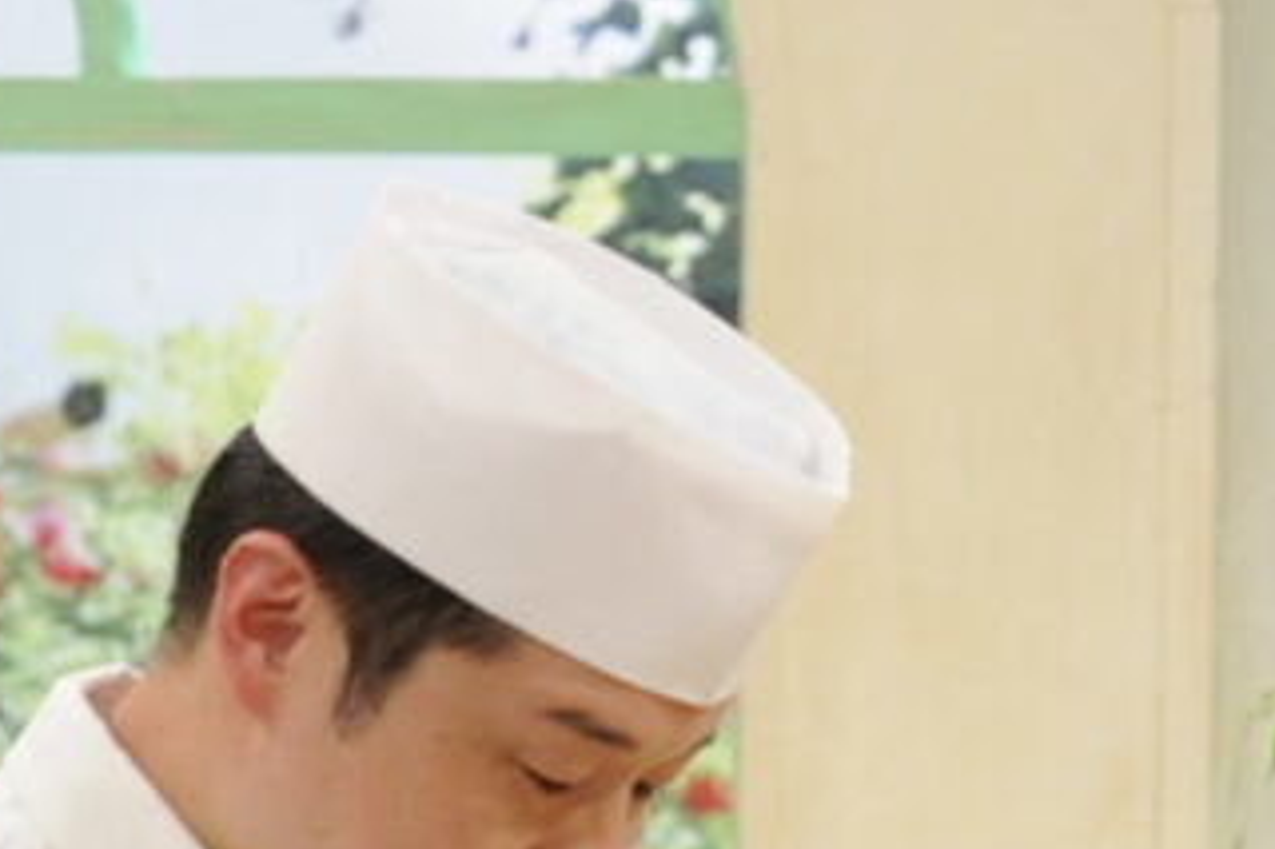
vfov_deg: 3.5
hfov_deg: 5.2
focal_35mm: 393
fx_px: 13911
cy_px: 1104
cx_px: 1853
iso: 1600
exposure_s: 1/125
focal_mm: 82
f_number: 5
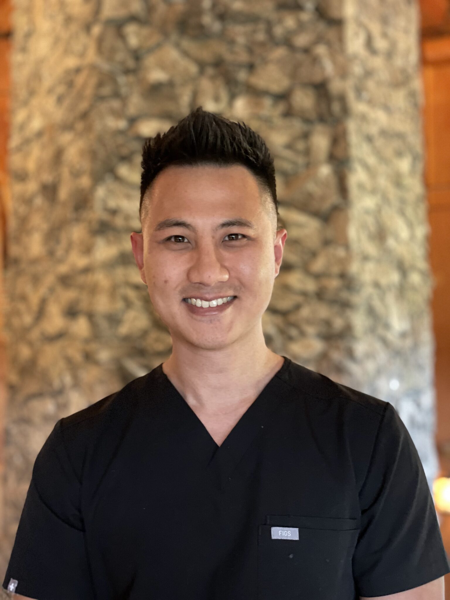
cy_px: 300
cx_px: 225
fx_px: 901
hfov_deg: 28.0
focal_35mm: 52
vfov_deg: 36.8
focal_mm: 6
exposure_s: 1/15
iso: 500
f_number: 2
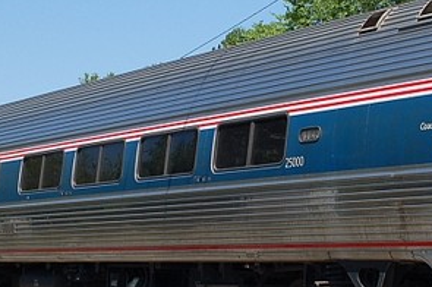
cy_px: 143
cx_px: 277
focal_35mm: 121
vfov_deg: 11.3
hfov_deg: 16.9
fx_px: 1450
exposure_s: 1/250
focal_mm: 28
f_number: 8
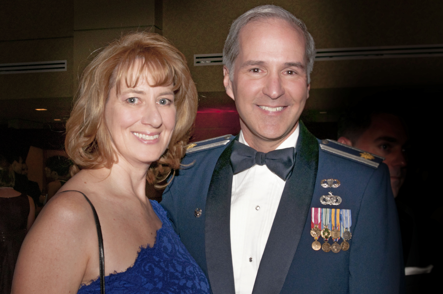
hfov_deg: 35.1
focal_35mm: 57
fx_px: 701
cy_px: 147
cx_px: 222
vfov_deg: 23.7
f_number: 10
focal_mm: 38
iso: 200
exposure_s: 1/80
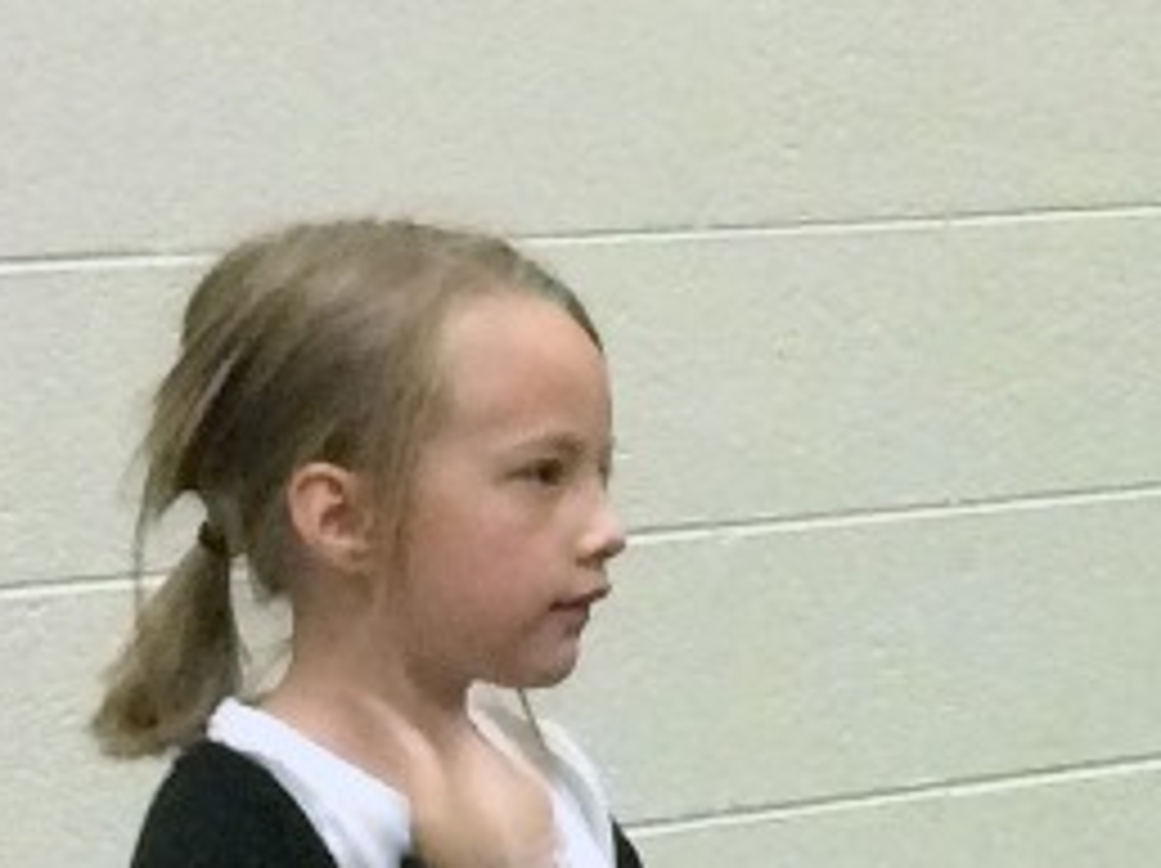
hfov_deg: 14.7
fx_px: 4256
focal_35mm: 127
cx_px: 1593
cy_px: 1185
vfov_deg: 11.3
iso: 250
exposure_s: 1/24
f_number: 2.4
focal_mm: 3.3
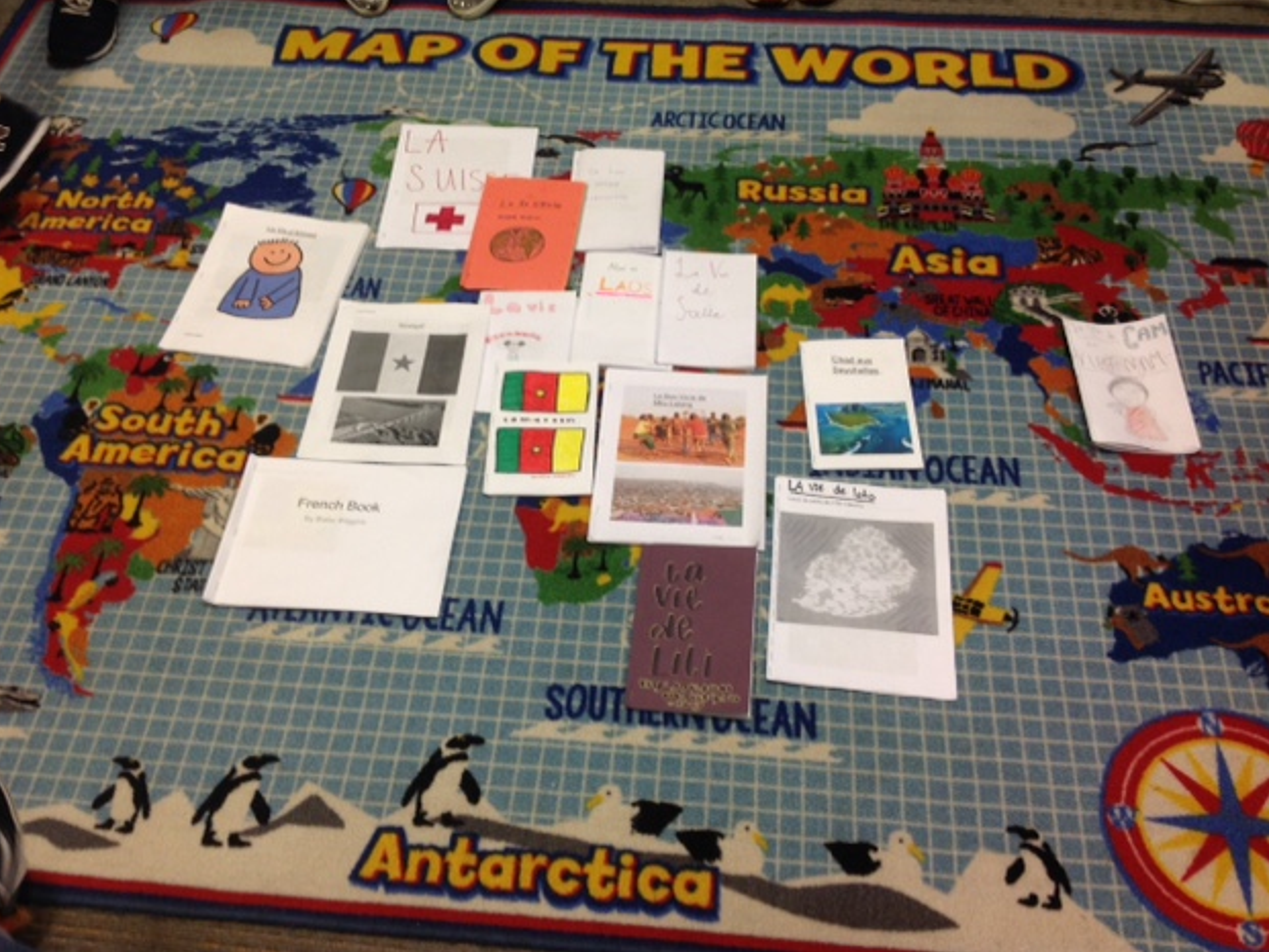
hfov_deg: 51.3
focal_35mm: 36
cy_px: 466
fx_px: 1320
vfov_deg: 39.7
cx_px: 621
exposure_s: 1/15
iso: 64
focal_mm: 4.28
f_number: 2.4
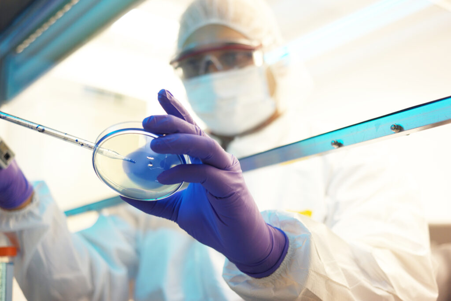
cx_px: 226
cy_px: 150
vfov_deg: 29.3
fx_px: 576
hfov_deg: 42.7
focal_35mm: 46
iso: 250
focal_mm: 30
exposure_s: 1/50
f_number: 2
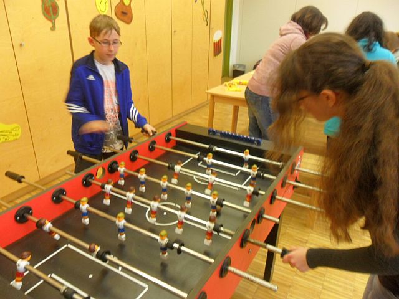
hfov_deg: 65.3
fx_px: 311
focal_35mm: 27
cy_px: 150
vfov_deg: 51.4
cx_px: 200
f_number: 3.5
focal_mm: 4.9
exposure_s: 1/20
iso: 200
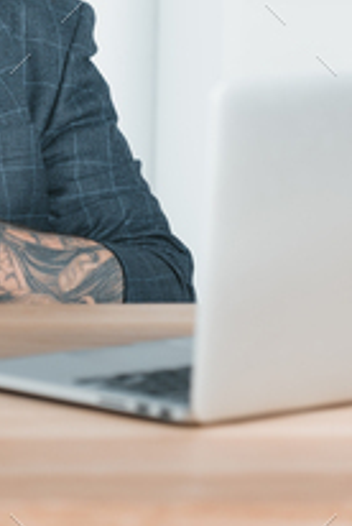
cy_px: 31
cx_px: -222
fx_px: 3844
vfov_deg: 7.8
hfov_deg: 5.2
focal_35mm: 263
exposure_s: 1/160
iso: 100
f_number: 4
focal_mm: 92
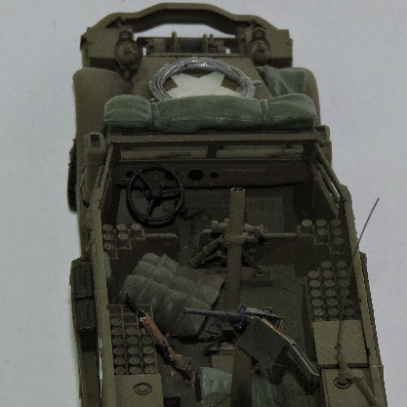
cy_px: 324
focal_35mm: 324
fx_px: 4310
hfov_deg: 5.4
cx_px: 266
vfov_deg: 5.4
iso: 200
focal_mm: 30.5
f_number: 5.2
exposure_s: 1/60
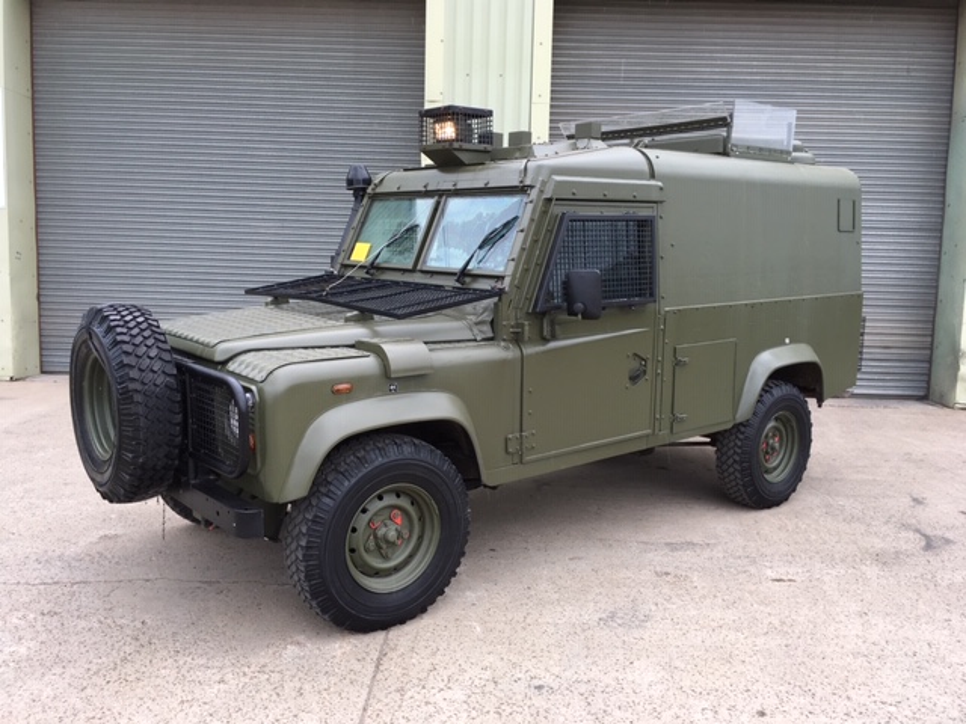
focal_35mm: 29
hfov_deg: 61.7
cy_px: 362
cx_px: 483
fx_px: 809
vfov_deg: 48.2
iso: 25
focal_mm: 4.15
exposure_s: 1/195
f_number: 2.2
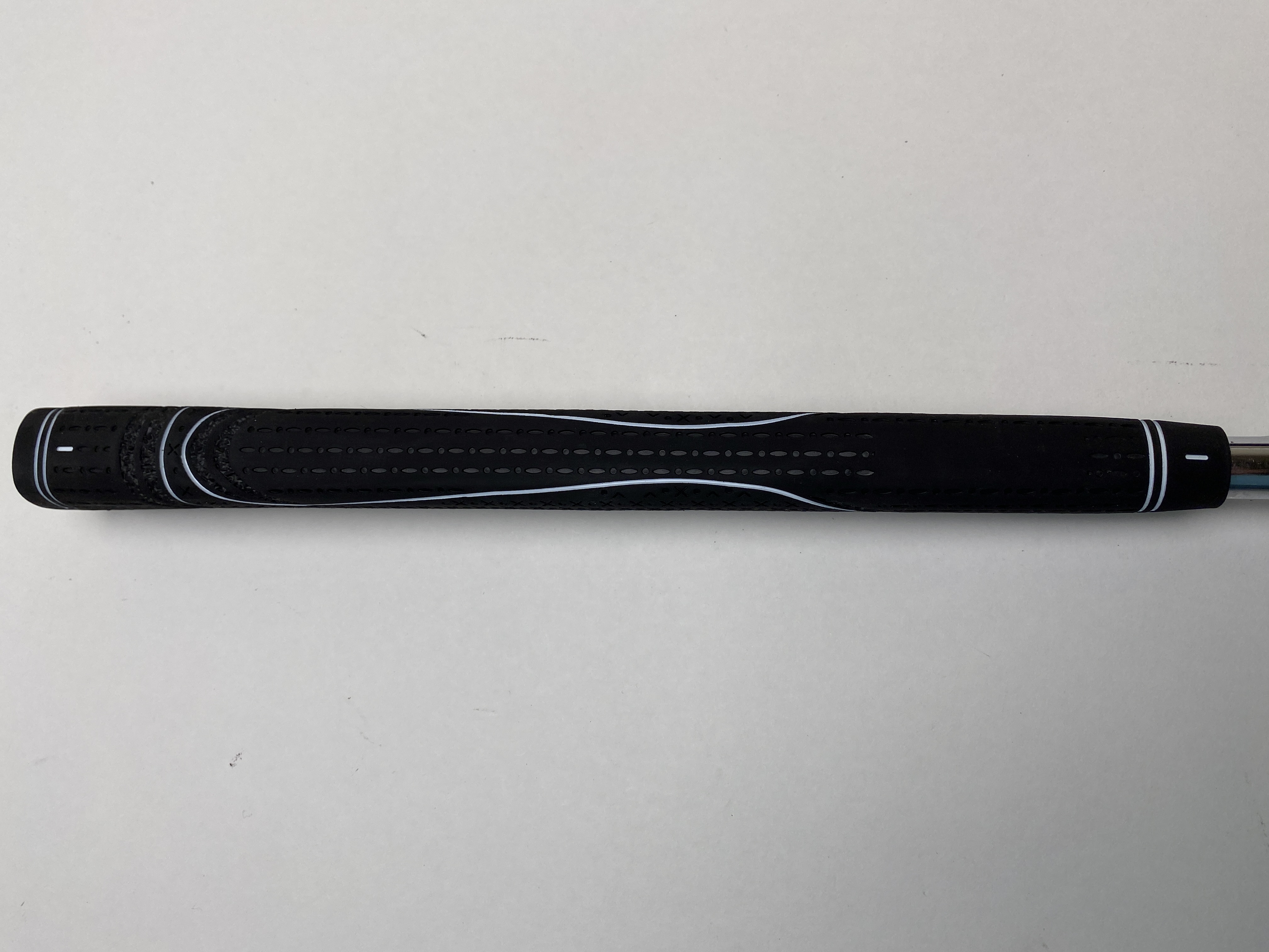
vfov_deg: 53.1
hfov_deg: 67.3
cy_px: 476
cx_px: 634
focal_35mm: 26
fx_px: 953
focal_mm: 4.25
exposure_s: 1/562
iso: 32
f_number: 1.8
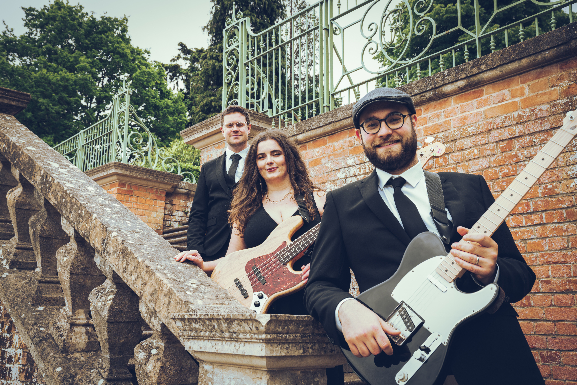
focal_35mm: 37
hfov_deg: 51.9
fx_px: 593
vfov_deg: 35.9
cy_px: 192
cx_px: 288
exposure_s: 1/160
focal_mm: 37
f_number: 7.1
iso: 250
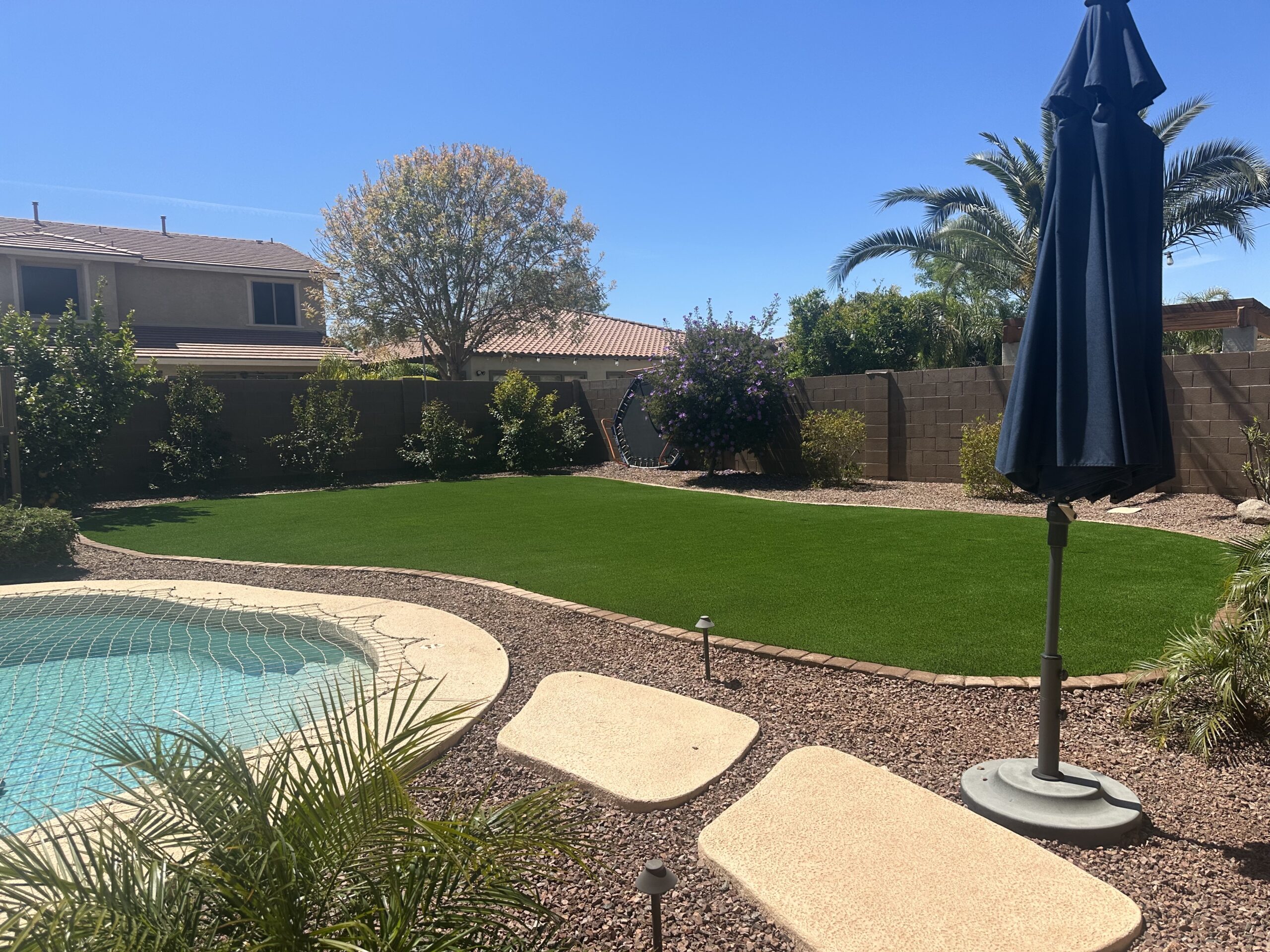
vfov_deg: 56.8
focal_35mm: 24
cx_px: 635
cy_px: 476
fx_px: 881
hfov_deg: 71.6
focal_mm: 6.86
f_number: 1.78
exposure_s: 1/5000
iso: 80
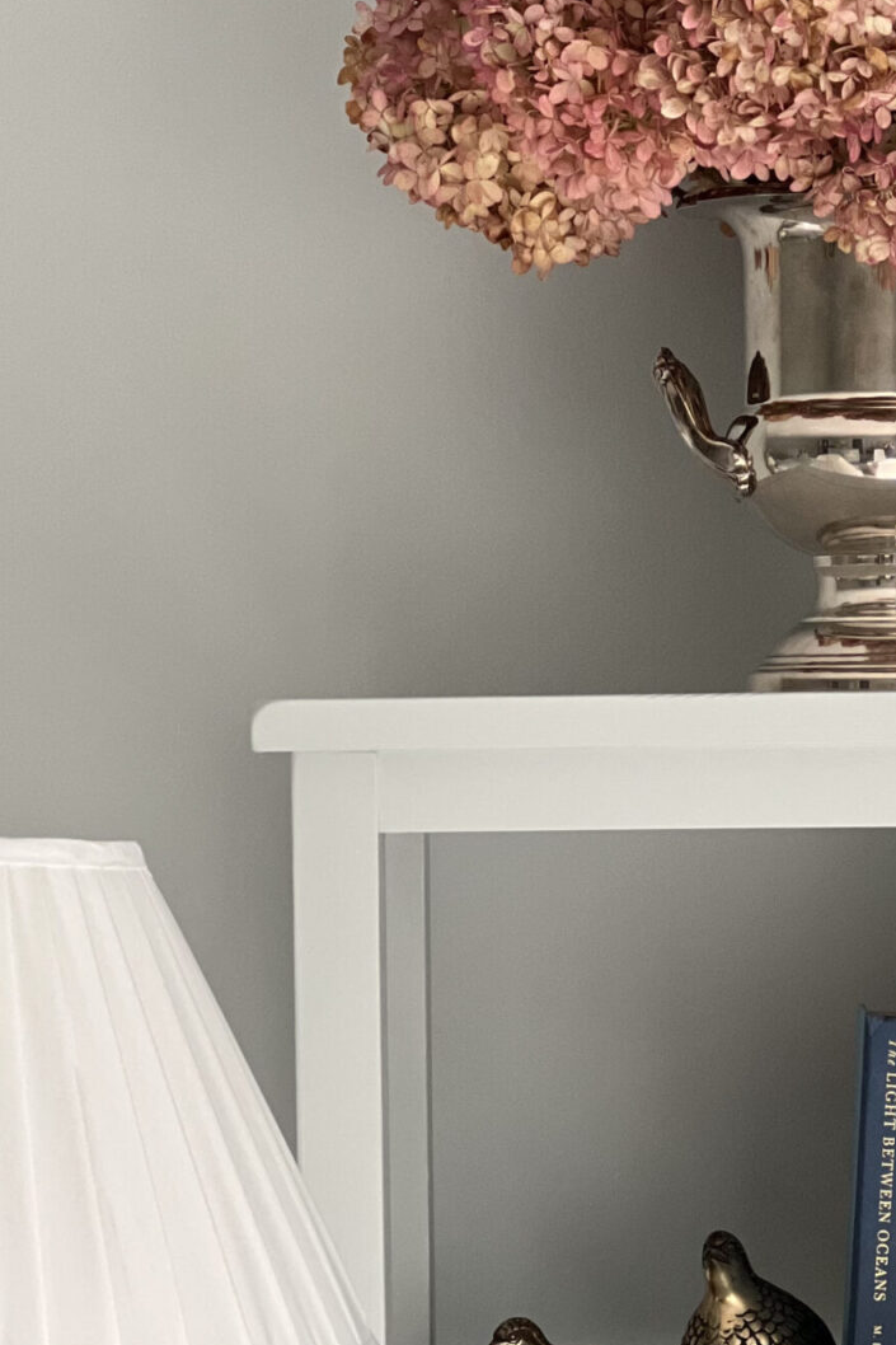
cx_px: 864
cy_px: 1018
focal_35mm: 155
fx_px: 5788
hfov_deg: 8.8
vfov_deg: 13.2
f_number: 2.8
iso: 250
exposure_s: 1/76
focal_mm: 9
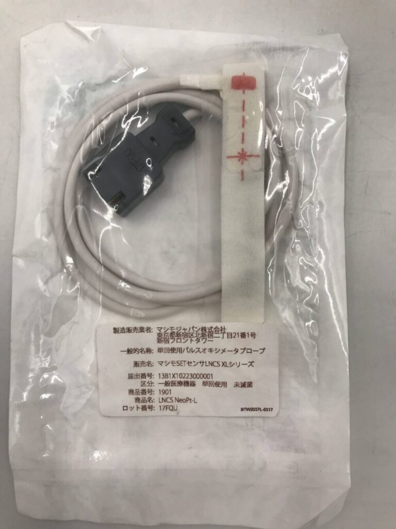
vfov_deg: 63.4
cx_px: 198
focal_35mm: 28
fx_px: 427
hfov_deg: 49.7
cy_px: 264
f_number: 1.8
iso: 32
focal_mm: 3.99
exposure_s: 1/60
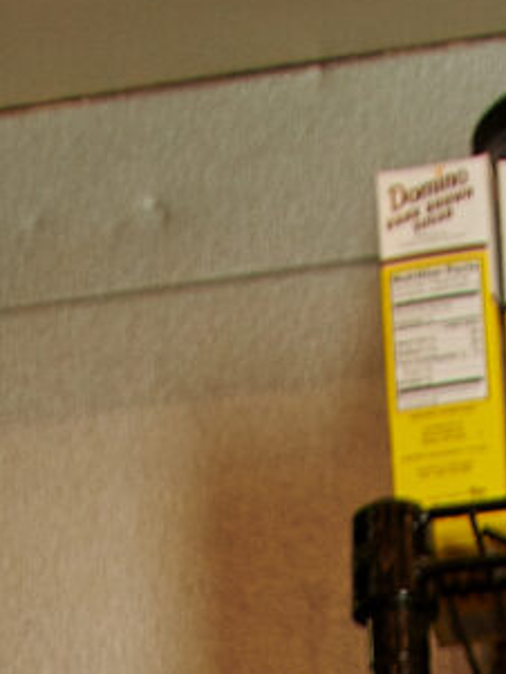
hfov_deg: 8.1
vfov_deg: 8.4
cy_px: 2224
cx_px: 269
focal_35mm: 184
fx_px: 3584
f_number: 5.6
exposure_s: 1/125
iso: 250
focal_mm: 24
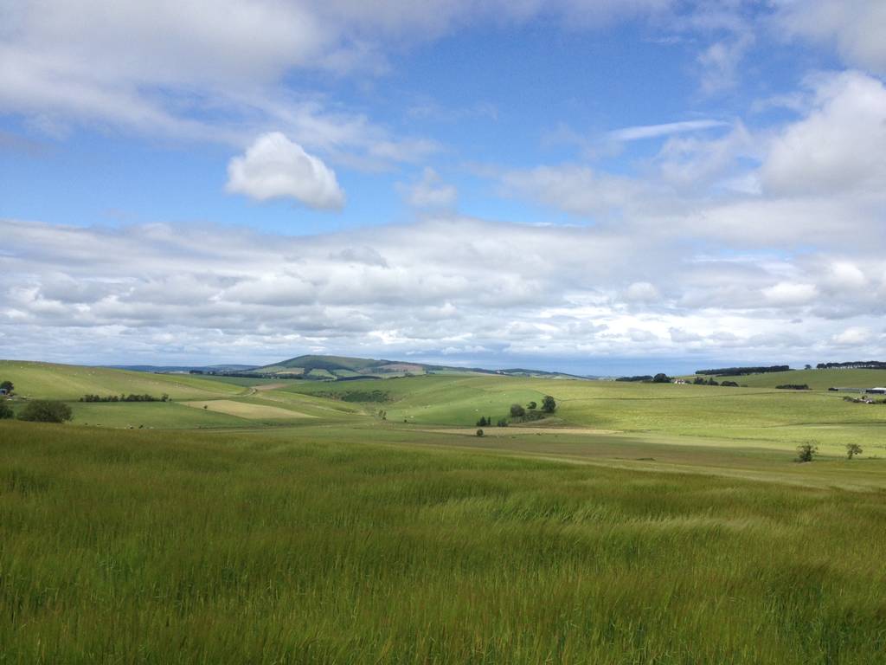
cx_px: 443
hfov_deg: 52.6
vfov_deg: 40.7
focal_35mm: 35
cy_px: 332
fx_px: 896
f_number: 2.4
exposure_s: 1/2513
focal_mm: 4.28
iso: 50
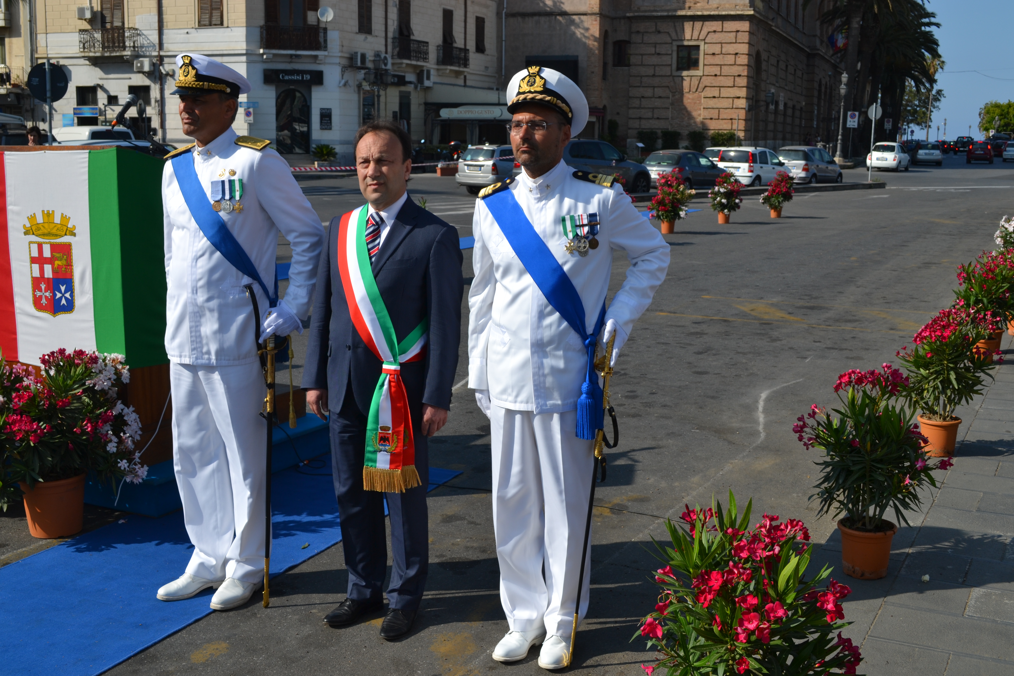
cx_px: 507
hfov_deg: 46.4
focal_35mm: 42
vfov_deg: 31.9
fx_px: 1183
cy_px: 338
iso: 100
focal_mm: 28
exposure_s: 1/320
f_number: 9
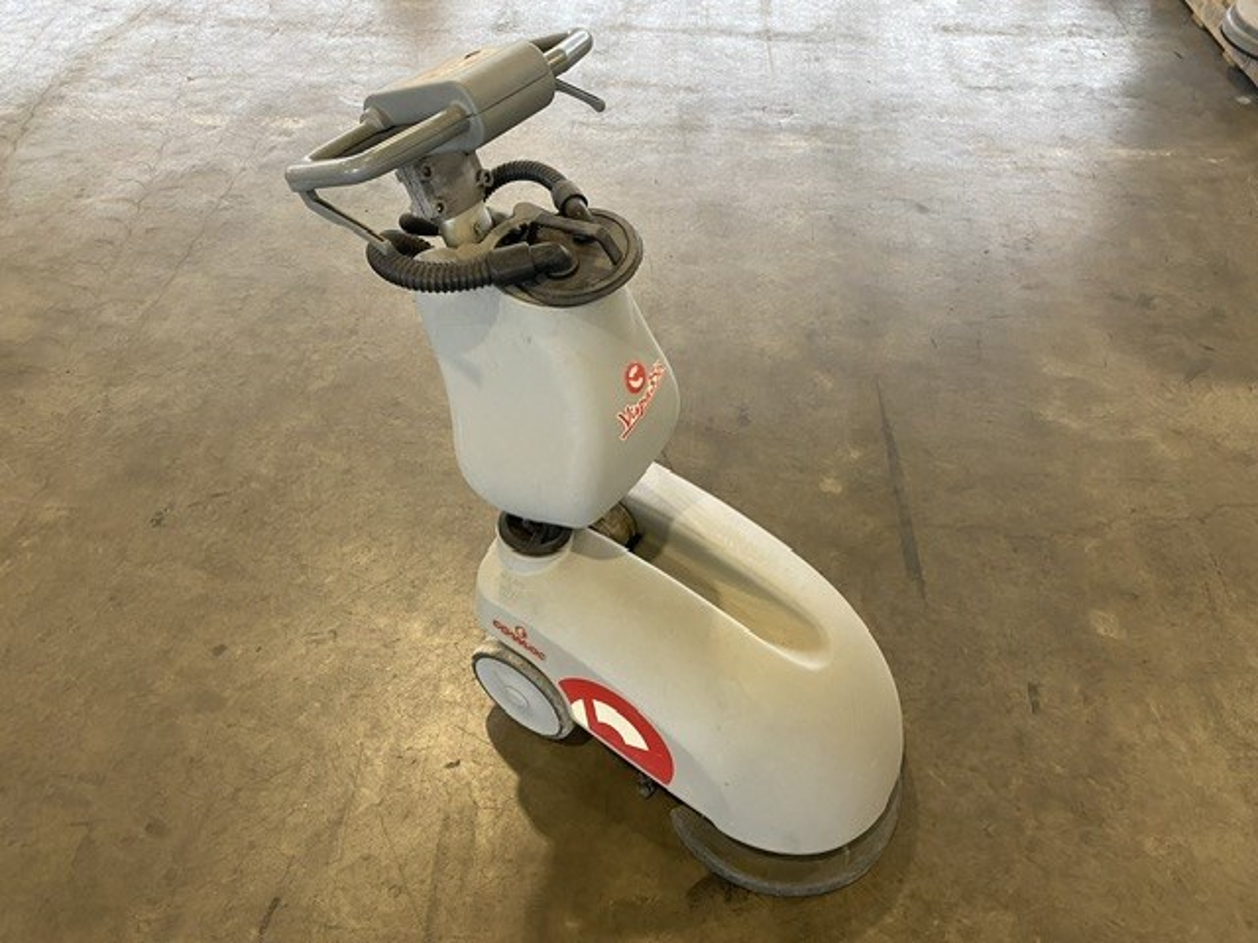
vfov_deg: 53.1
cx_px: 629
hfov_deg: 67.3
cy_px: 472
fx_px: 945
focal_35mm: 26
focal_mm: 4.25
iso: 160
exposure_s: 1/60
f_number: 1.8
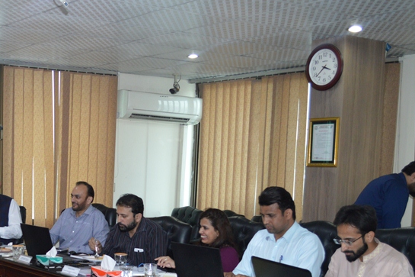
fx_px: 714
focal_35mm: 62
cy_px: 256
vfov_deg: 21.4
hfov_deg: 30.9
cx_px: 40
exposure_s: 1/60
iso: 720
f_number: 3.8
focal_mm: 22
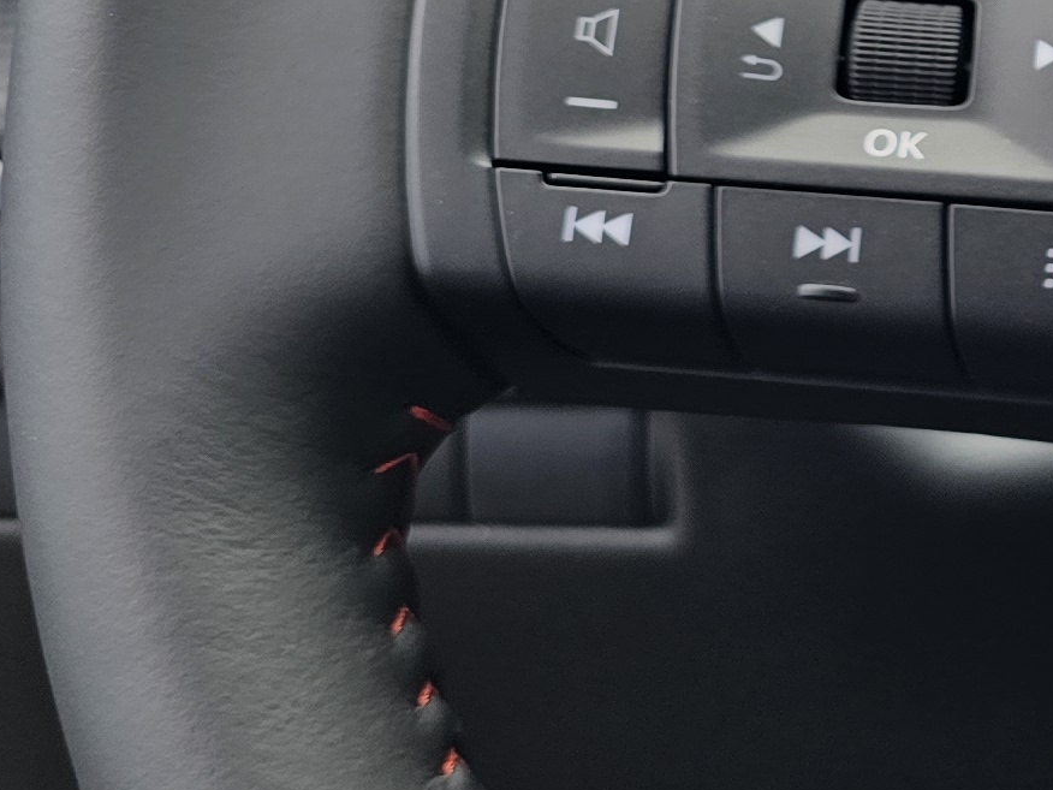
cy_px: 206
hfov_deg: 15.8
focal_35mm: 105
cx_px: 1924
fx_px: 3194
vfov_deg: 14.0
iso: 12
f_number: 1.7
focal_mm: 6.3
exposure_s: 1/327
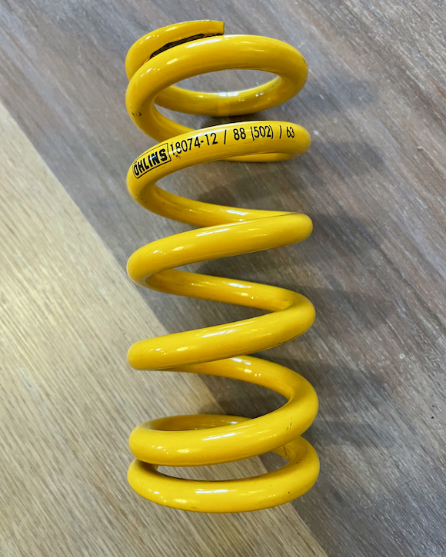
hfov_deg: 51.5
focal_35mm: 28
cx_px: 219
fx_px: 462
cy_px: 251
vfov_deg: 62.1
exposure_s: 1/50
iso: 200
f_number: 1.6
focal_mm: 4.2
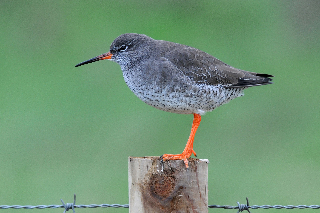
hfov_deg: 2.8
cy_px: 106
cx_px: 160
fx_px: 6659
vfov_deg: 1.8
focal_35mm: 750
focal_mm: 500
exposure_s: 1/250
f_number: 5
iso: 400
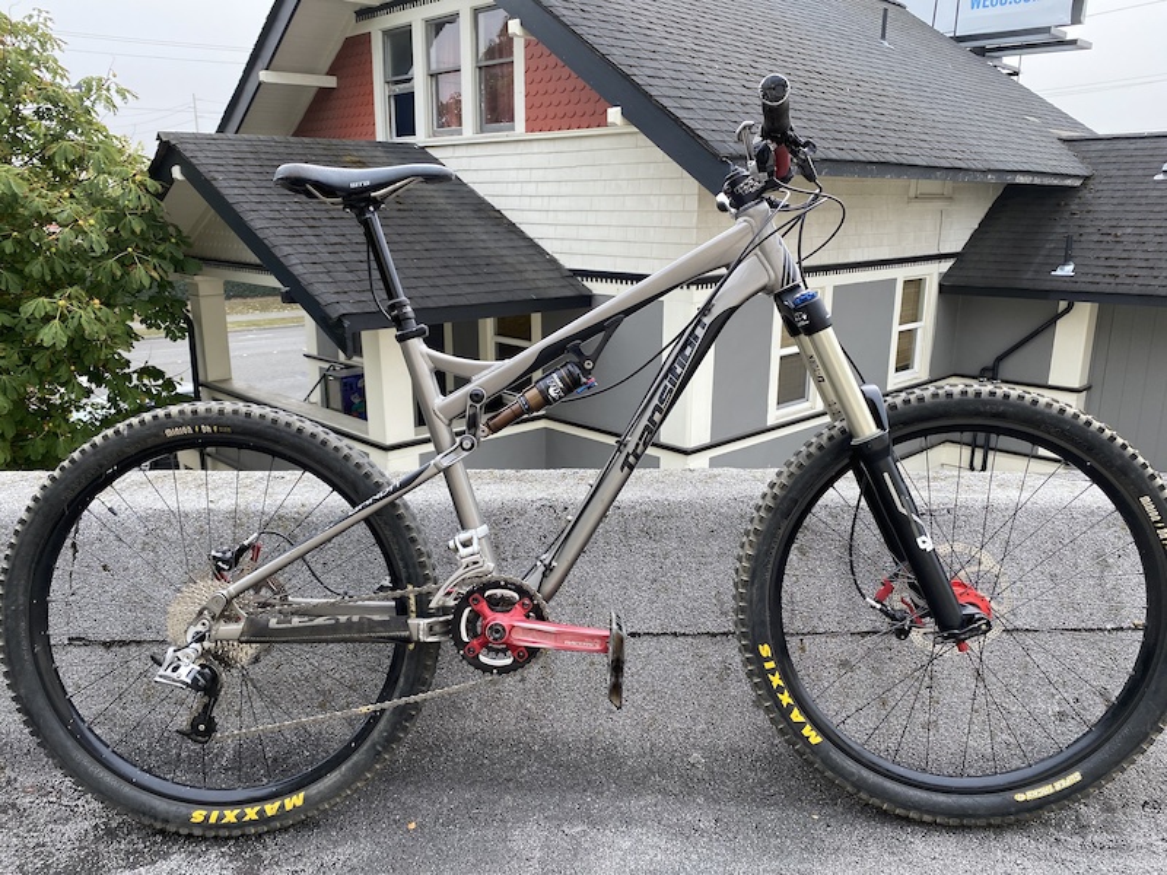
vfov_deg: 53.1
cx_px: 584
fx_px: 877
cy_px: 438
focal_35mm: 26
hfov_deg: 67.3
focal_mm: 4.25
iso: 32
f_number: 1.8
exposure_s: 1/462
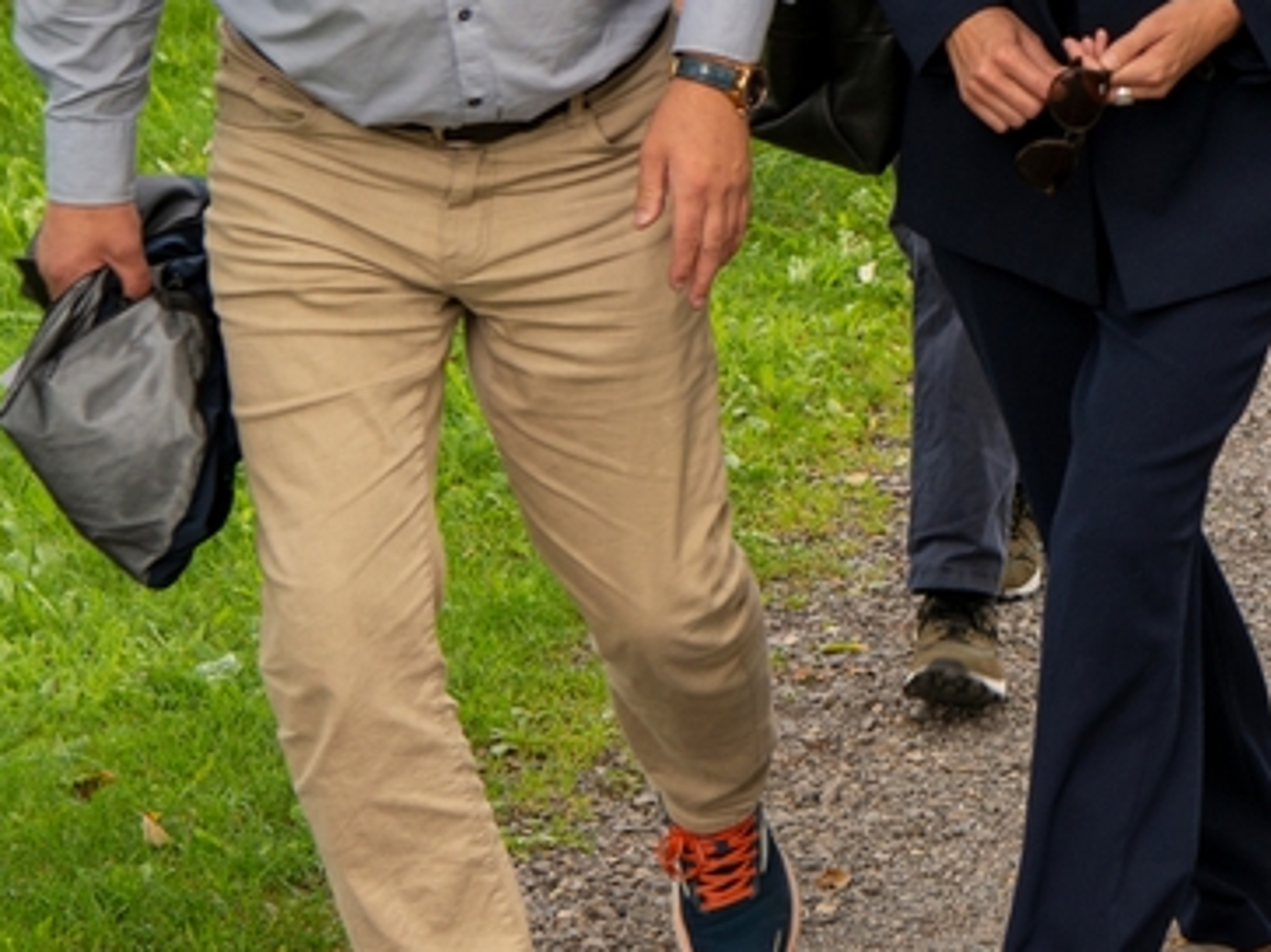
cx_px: 1663
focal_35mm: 178
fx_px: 6533
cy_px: -75
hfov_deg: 10.8
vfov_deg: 8.3
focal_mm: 56
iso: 400
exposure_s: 1/160
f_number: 6.3
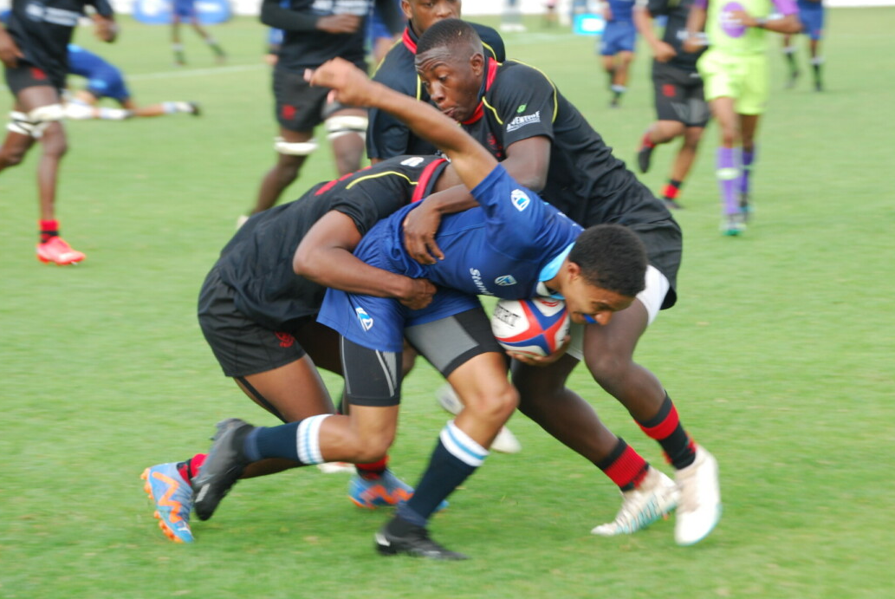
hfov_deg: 12.4
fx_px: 4121
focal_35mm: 166
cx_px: 494
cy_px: 274
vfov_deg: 8.3
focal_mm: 95
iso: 180
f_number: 8
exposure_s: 1/125
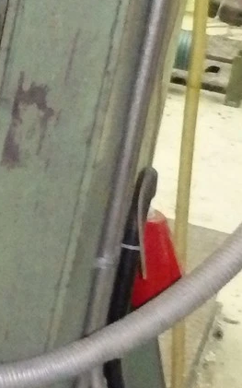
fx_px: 1330
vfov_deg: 16.4
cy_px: 64
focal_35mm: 126
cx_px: -426
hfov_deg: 8.9
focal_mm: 4.5
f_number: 3
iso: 1600
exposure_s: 1/40
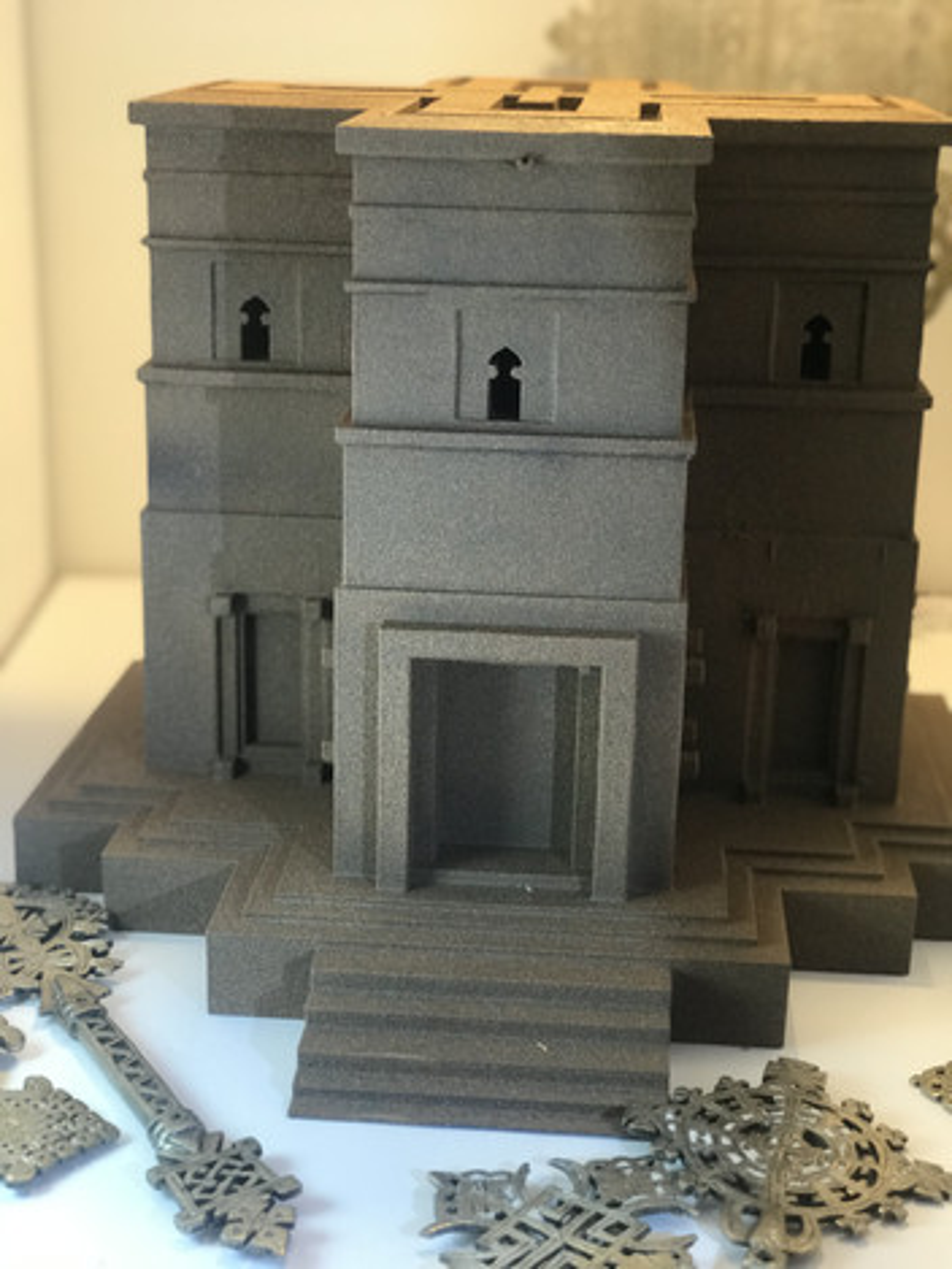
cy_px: 634
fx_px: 2089
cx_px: 476
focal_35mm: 57
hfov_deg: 25.7
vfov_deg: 33.8
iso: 80
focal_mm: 6.6
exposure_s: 1/60
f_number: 2.8
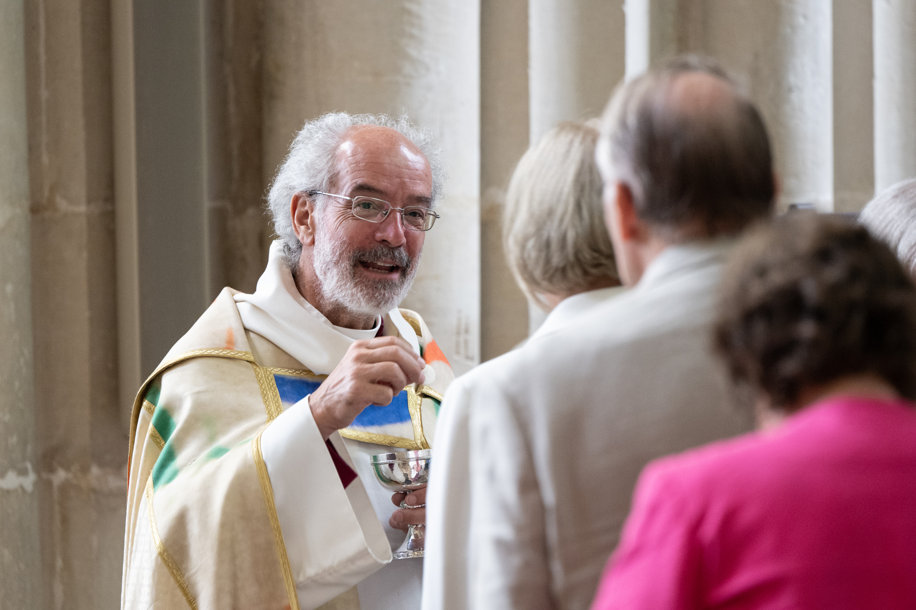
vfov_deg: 4.6
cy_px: 305
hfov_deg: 6.9
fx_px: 7630
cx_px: 458
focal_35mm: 300
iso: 2000
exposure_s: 1/80
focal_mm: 200
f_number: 3.2
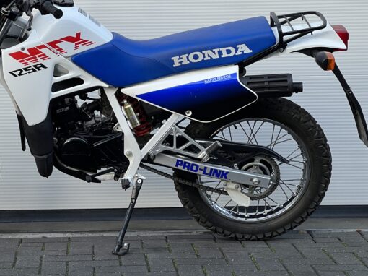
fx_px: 1233
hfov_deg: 16.9
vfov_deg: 12.8
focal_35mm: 116
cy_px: 116
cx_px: 102
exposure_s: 1/99
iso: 32
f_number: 2.8
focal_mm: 9
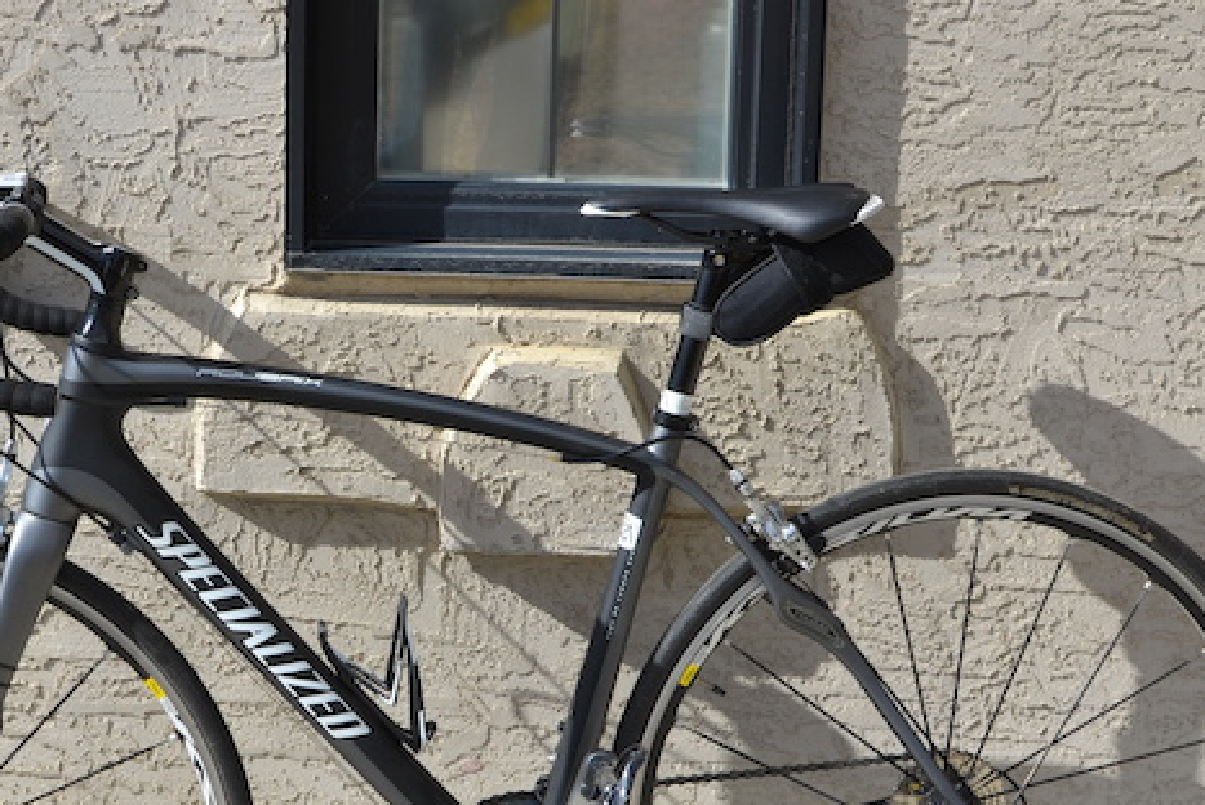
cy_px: 605
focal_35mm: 90
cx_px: 372
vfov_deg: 15.2
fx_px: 3009
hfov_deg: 22.5
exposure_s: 1/250
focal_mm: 35
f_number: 8
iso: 100
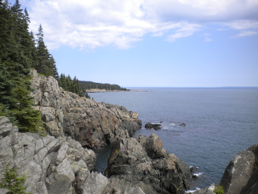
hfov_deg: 52.6
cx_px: 129
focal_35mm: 35
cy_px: 97
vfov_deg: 40.7
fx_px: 261
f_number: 4.6
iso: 80
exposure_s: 1/585
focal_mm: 6.3
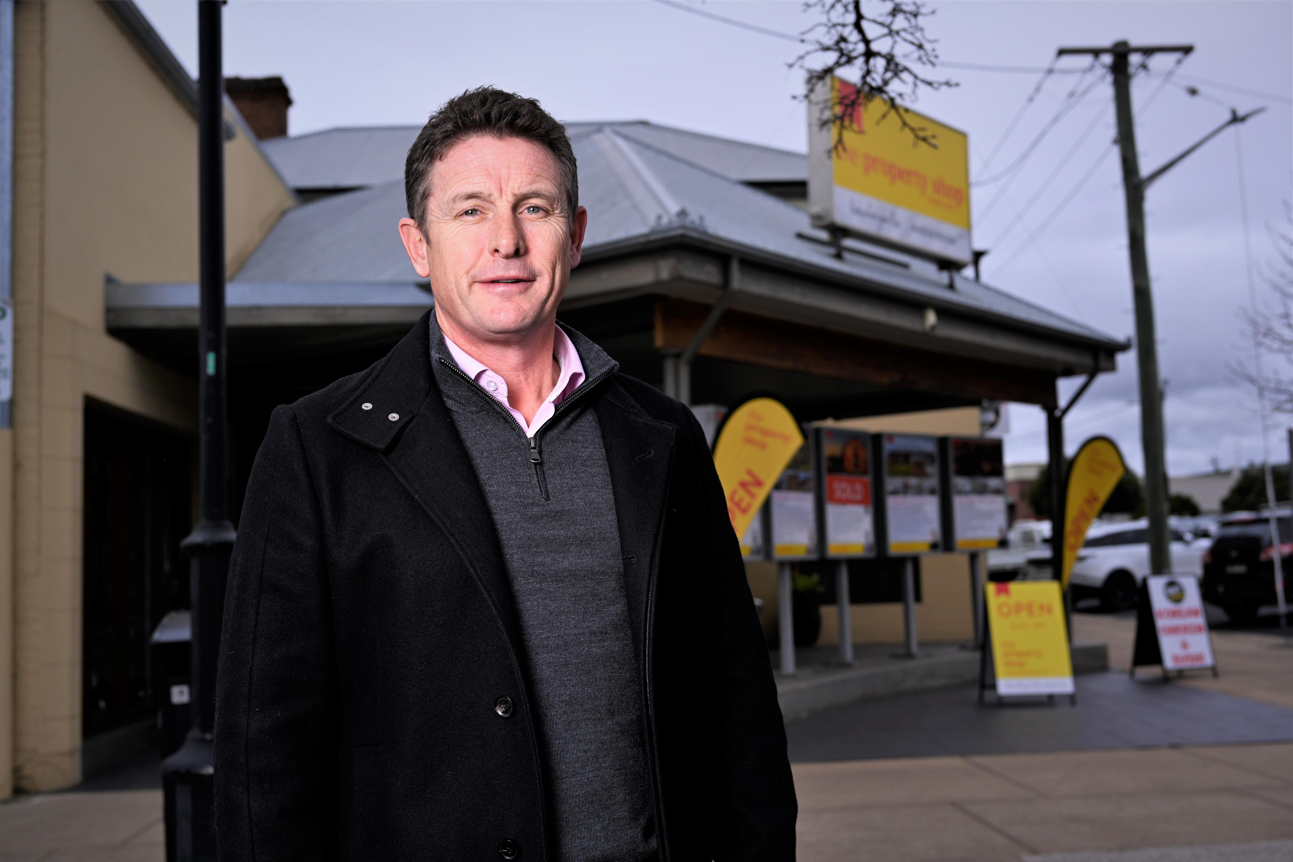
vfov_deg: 33.4
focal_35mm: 40
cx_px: 646
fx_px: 1437
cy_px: 431
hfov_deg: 48.5
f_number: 5
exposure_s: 1/200
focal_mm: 40
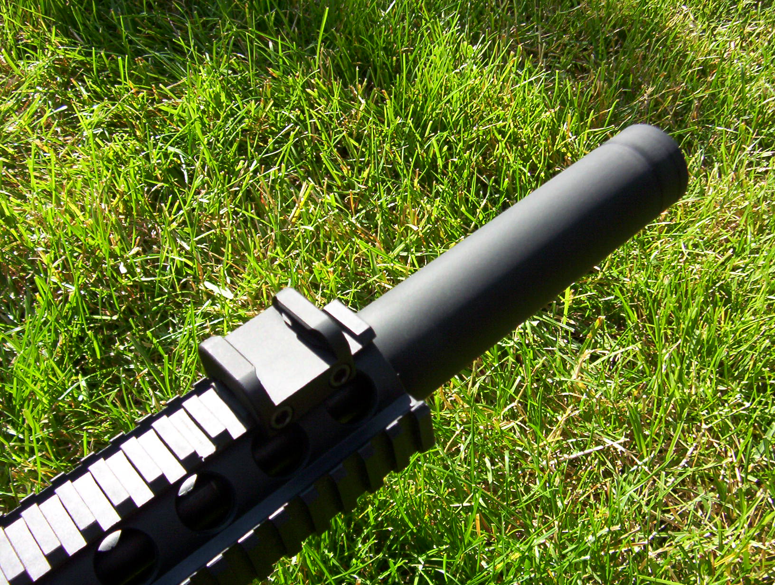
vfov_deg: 39.8
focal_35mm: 36
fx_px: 808
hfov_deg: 51.2
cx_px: 388
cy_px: 292
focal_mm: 5.54
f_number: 2.76
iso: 100
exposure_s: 1/595
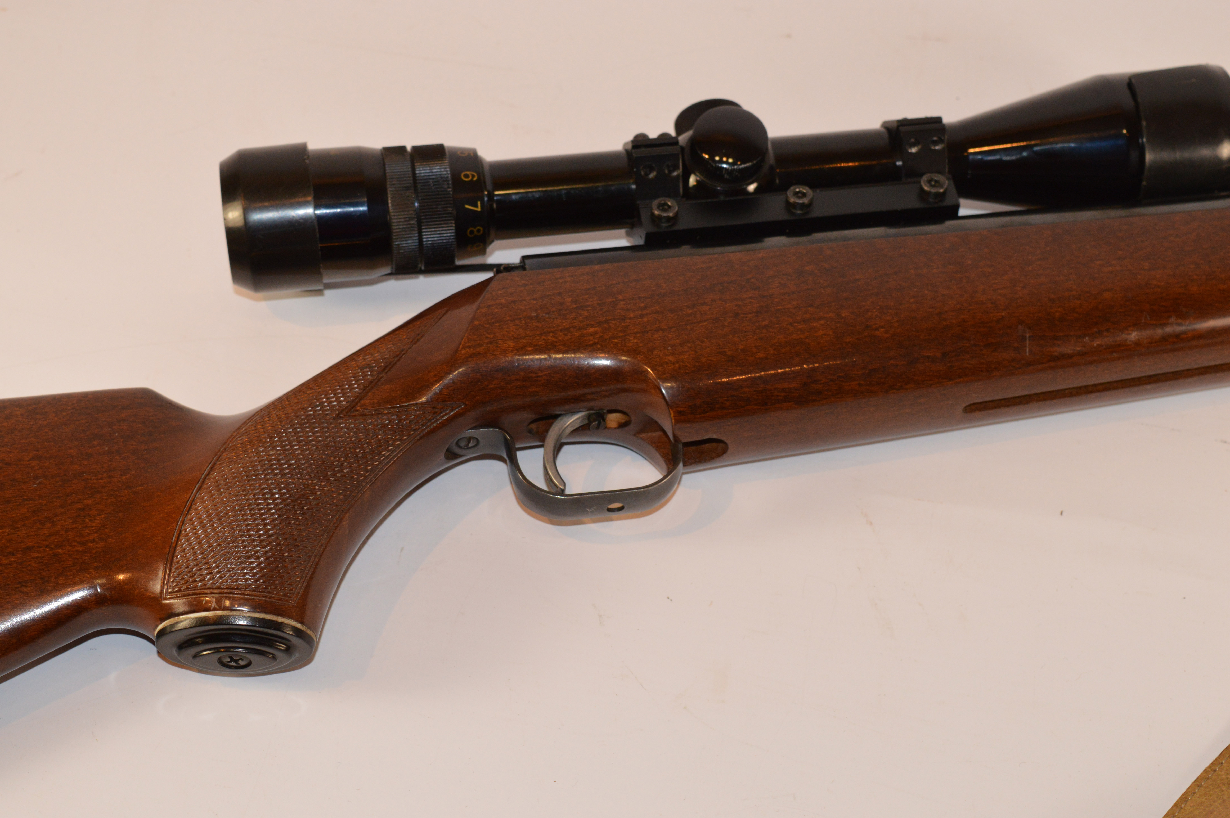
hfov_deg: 29.3
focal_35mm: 69
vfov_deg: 19.7
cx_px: 615
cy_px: 409
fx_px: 2355
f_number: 7.1
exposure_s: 1/200
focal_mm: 46
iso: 800
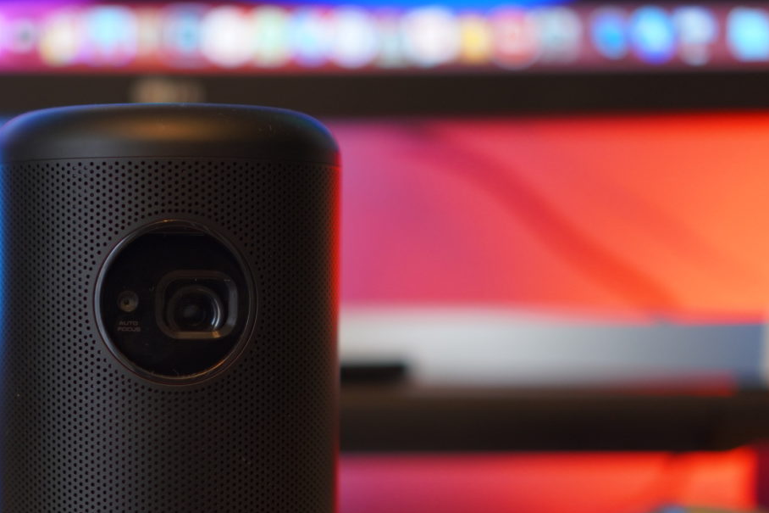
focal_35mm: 89
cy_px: 433
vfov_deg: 15.3
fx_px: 1897
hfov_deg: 22.7
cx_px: 176
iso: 320
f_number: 1.8
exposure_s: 1/60
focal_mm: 35
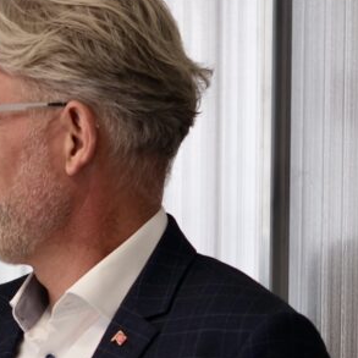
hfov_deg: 4.6
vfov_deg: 4.7
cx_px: -253
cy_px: 412
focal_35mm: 374
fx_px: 4376
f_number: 1.4
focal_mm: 56
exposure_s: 1/450
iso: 125
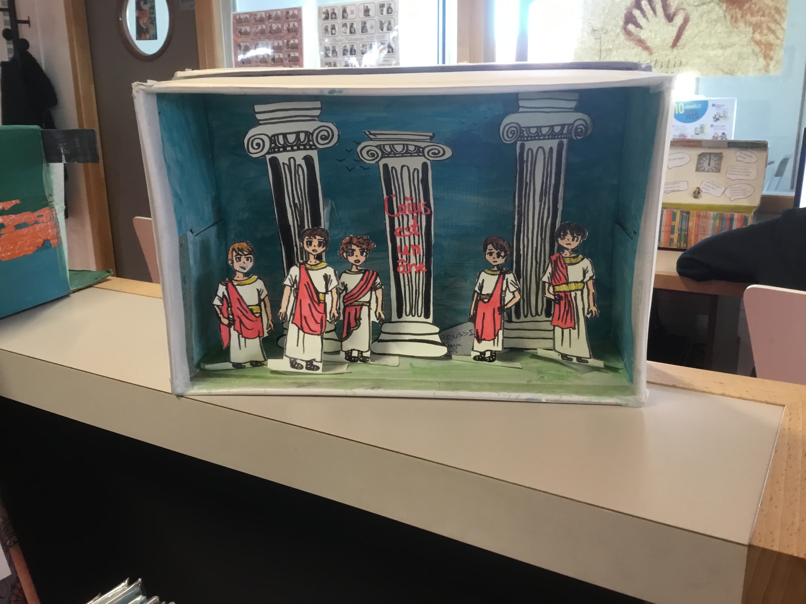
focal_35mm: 31
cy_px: 302
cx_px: 403
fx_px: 722
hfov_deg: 58.4
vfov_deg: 45.4
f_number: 2.4
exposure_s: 1/33
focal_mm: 3.3
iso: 100
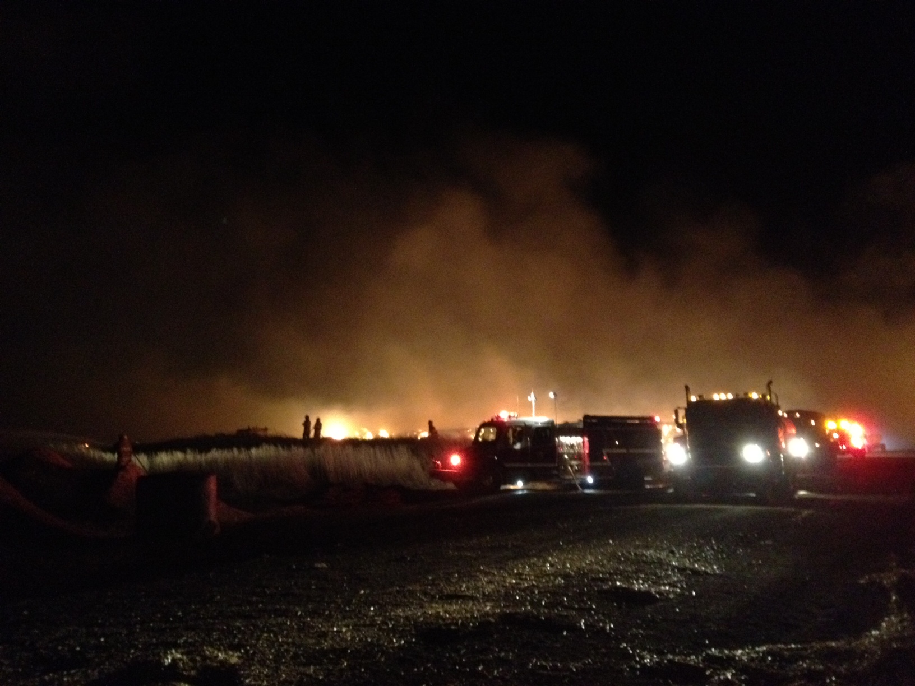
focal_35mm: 35
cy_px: 343
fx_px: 925
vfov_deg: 40.7
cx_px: 458
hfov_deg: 52.6
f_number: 2.4
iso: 800
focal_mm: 4.28
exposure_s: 1/15
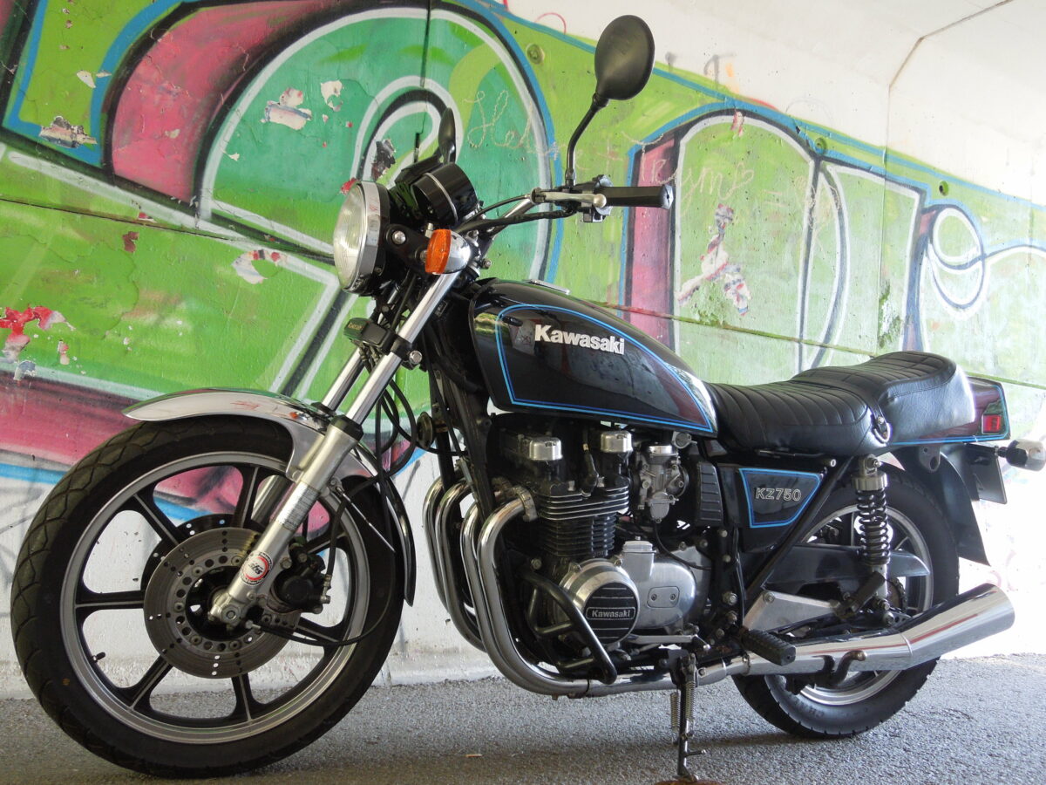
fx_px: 937
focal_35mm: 31
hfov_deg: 58.4
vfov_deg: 45.4
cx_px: 523
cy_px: 392
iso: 280
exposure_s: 1/30
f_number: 3.6
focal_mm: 5.6
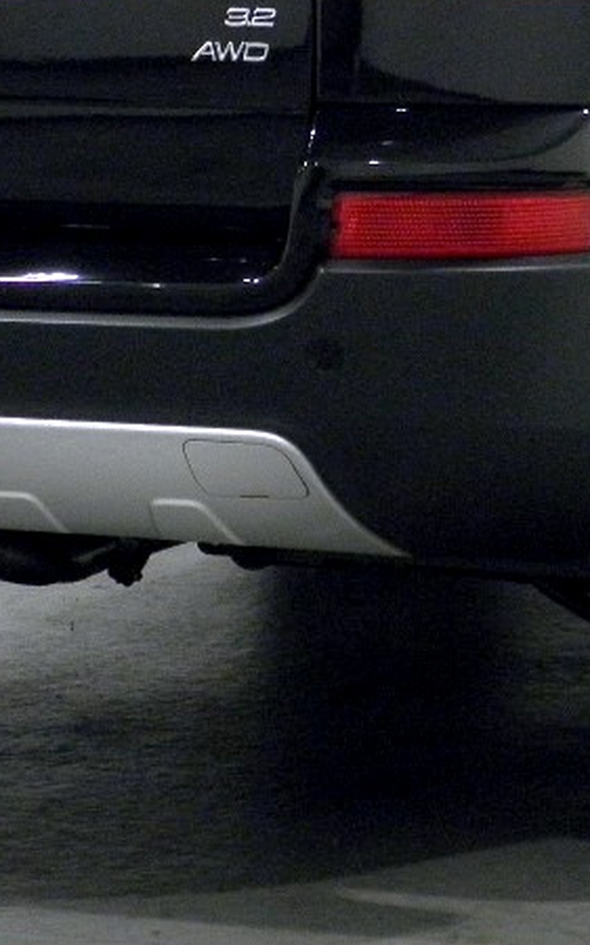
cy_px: -57
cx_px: 277
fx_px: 5277
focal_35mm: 205
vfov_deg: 10.1
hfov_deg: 6.4
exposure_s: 1/8
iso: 250
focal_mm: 12.2
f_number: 4.3
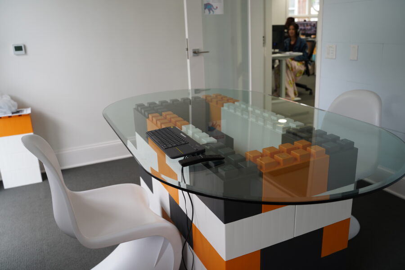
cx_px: 202
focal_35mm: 31
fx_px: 349
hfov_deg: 60.3
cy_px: 135
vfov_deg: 42.3
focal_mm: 31
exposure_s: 1/60
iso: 100
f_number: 4
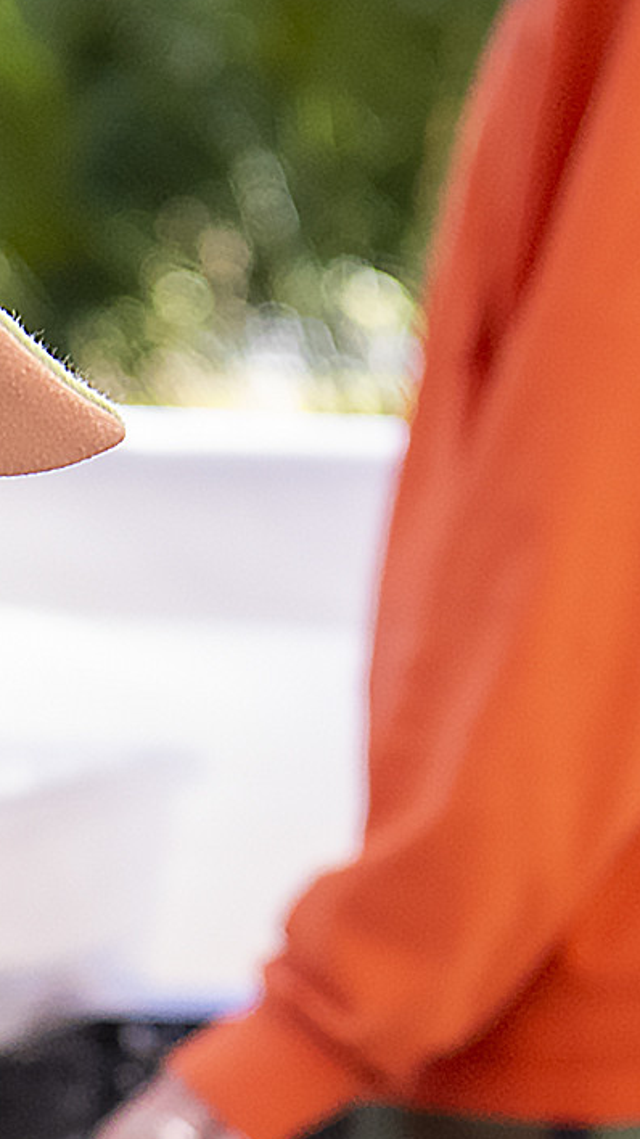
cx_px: -43
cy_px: 1316
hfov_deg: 5.2
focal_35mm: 231
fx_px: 6972
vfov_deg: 9.2
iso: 1000
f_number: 4
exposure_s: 1/500
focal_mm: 52
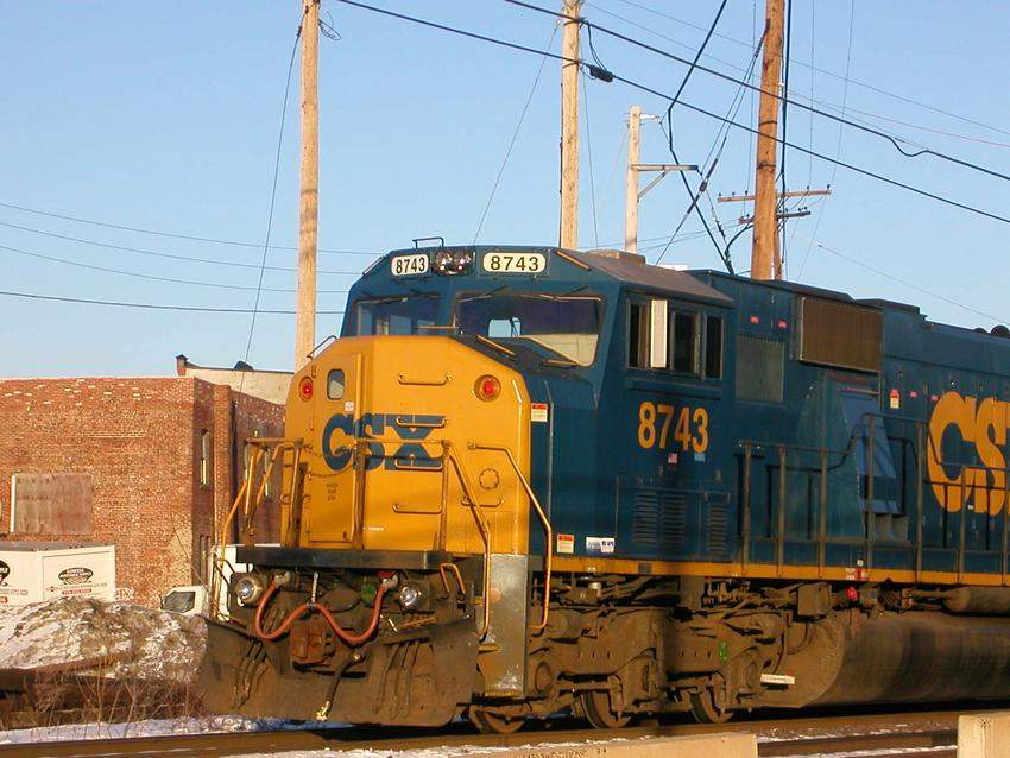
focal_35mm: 111
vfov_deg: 13.3
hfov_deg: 17.7
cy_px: 379
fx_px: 3240
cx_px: 505
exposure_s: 1/355
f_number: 4.8
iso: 100
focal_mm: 16.8
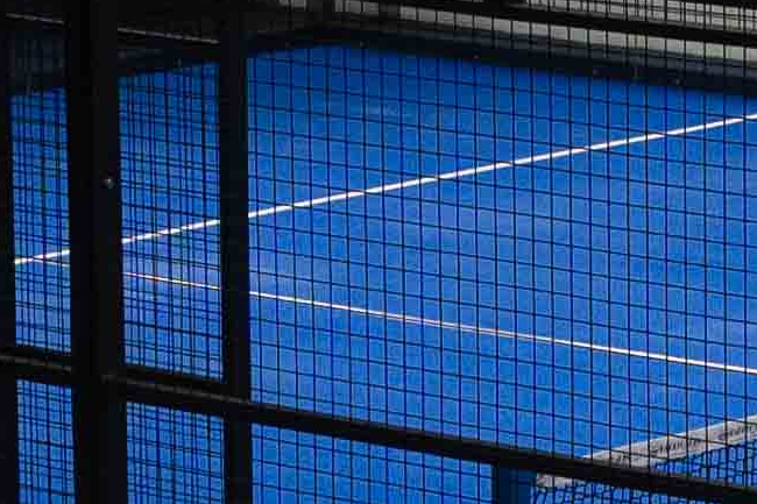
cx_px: 816
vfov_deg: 4.3
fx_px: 6790
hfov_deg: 6.4
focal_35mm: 323
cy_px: 282
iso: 1000
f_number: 4.5
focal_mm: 35
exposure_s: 1/200
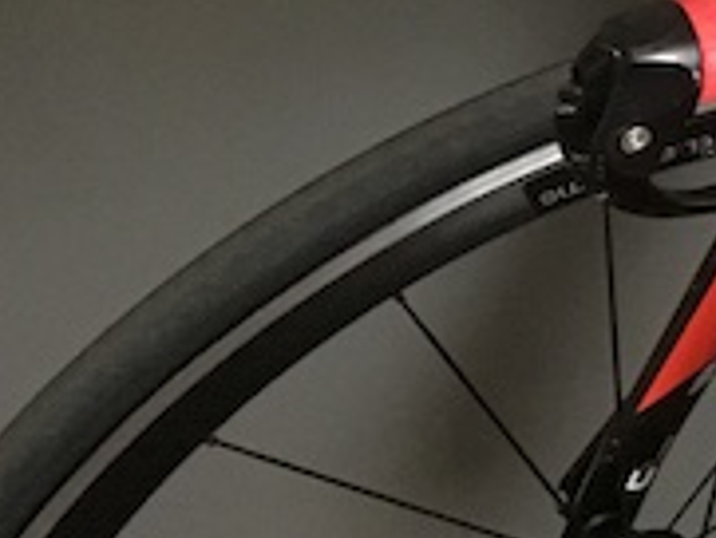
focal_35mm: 128
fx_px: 2649
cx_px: 1428
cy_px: -47
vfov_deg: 11.4
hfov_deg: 13.3
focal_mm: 4.15
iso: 320
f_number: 2.2
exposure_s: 1/15
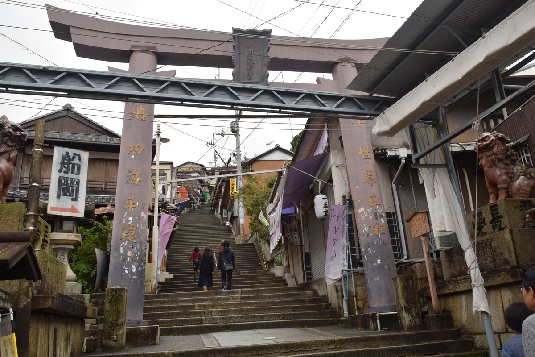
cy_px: 178
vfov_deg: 40.0
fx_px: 490
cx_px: 268
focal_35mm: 33
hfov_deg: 57.2
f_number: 8
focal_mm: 22
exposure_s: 1/250
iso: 400
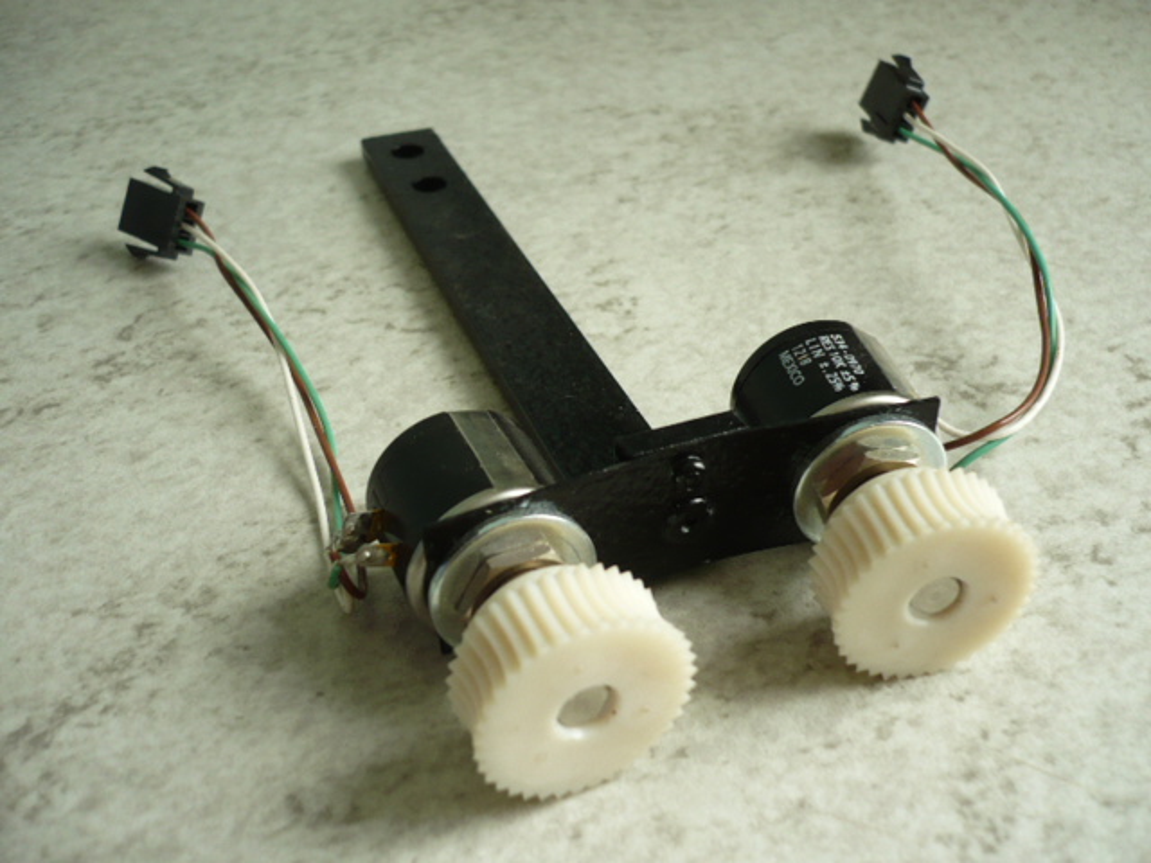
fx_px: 1164
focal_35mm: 35
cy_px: 432
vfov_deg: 40.7
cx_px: 576
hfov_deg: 52.6
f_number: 2.8
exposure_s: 1/100
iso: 100
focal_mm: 5.8
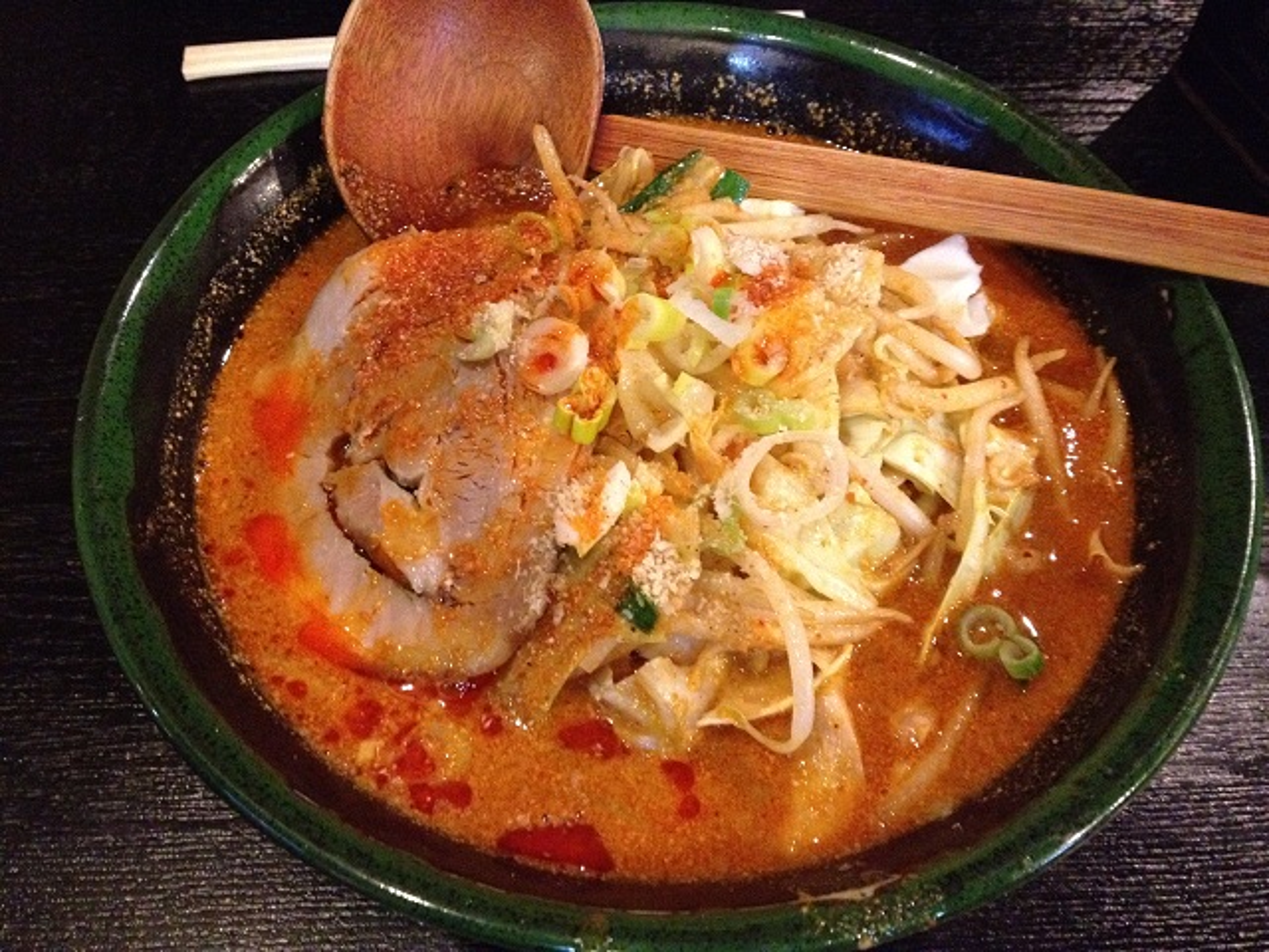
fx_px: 1283
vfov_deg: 40.7
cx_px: 634
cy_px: 476
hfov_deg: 52.6
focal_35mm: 35
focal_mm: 4.28
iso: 800
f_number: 2.4
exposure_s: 1/15
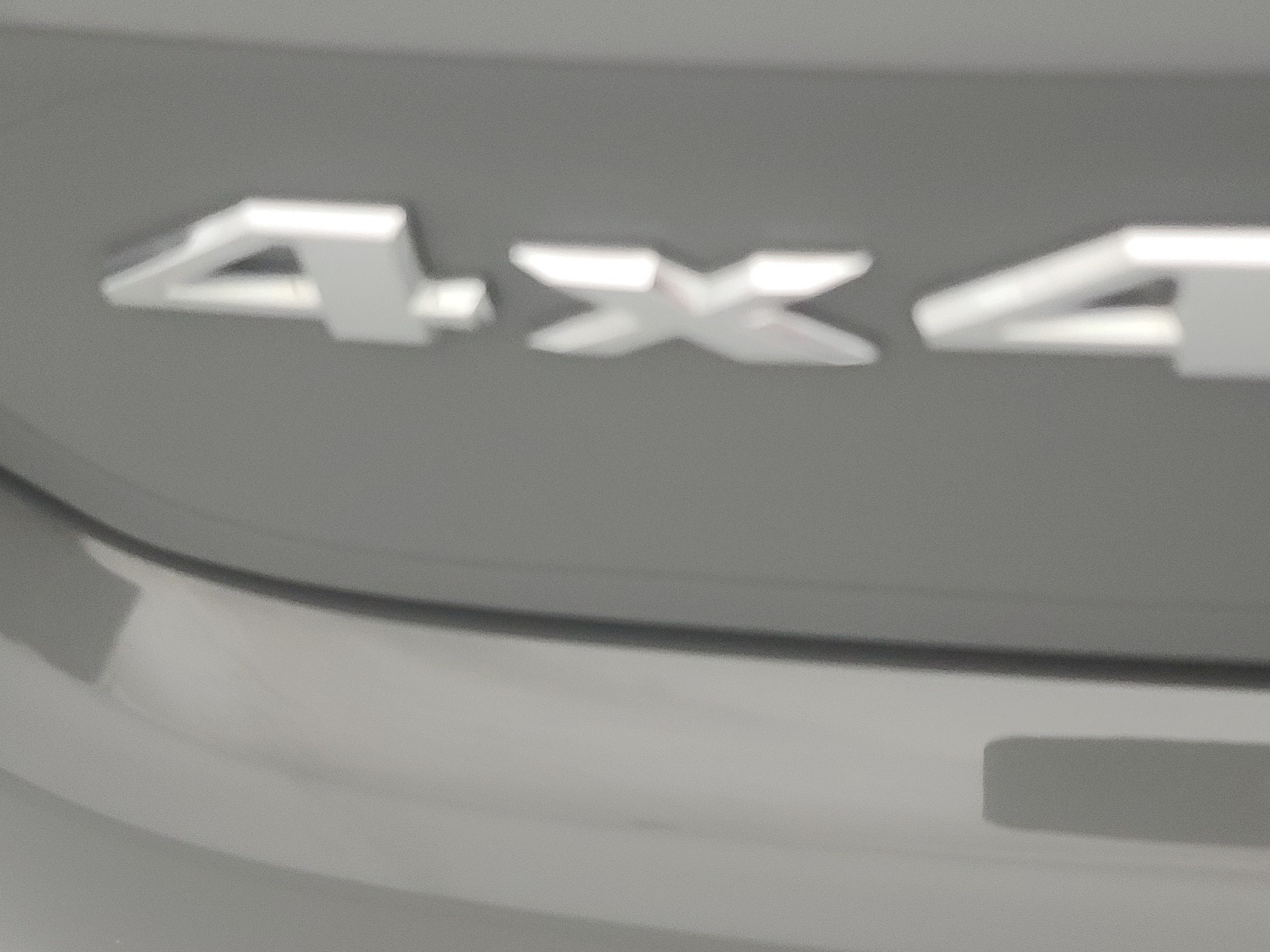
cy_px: 429
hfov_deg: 35.5
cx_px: 743
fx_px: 1981
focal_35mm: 54
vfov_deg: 27.0
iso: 500
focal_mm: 7
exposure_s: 1/40
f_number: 1.8
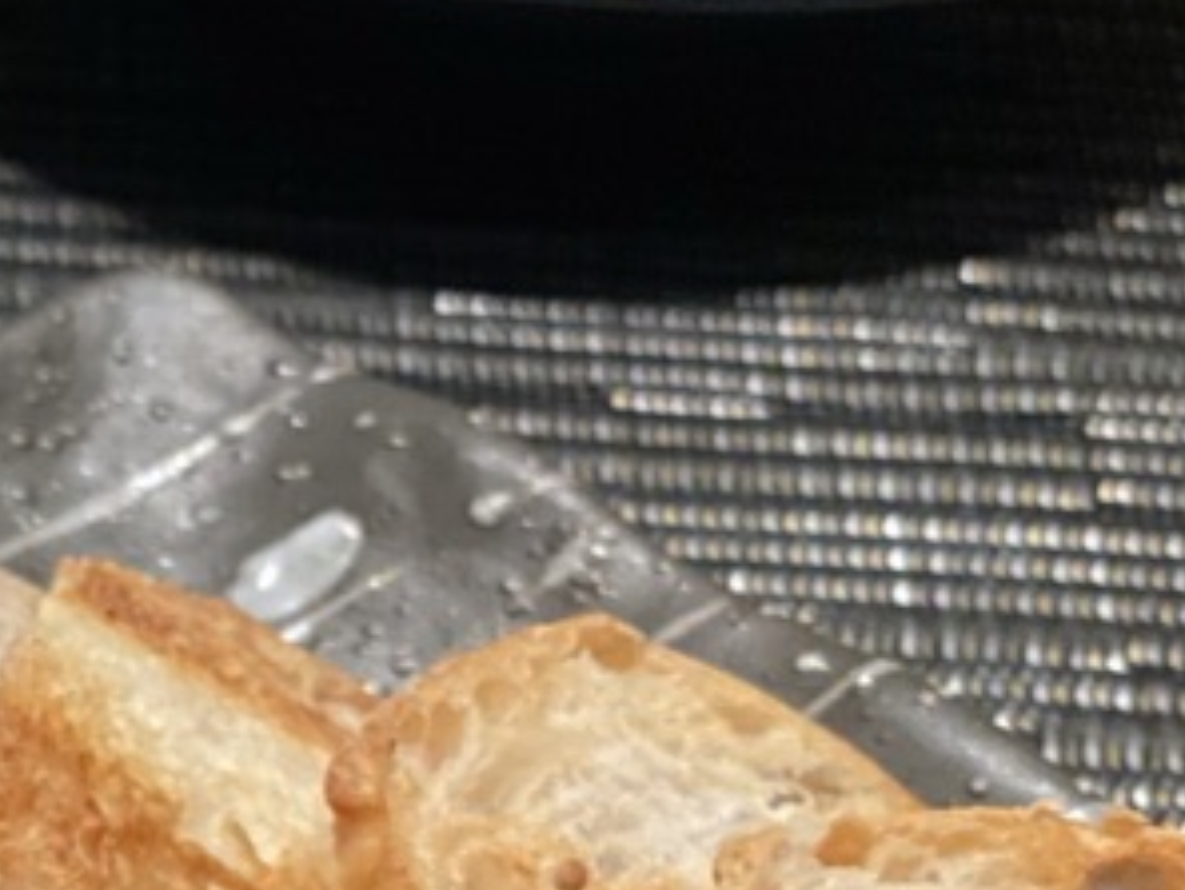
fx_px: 6130
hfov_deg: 10.6
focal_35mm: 179
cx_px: -686
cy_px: 1493
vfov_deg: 8.1
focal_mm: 6
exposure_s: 1/40
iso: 160
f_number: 2
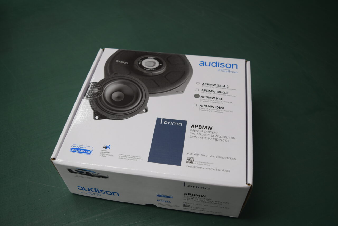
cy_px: 113
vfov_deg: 40.0
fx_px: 310
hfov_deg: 57.2
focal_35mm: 33
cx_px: 169
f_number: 3.8
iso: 250
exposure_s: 1/160
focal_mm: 22
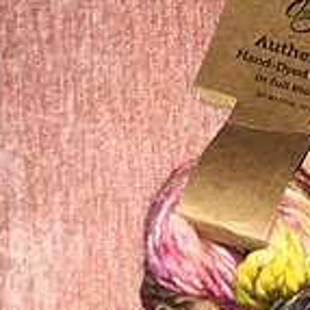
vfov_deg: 14.4
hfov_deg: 14.9
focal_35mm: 115
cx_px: 323
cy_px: 429
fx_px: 1165
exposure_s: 1/24
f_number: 2.2
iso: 32
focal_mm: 4.15
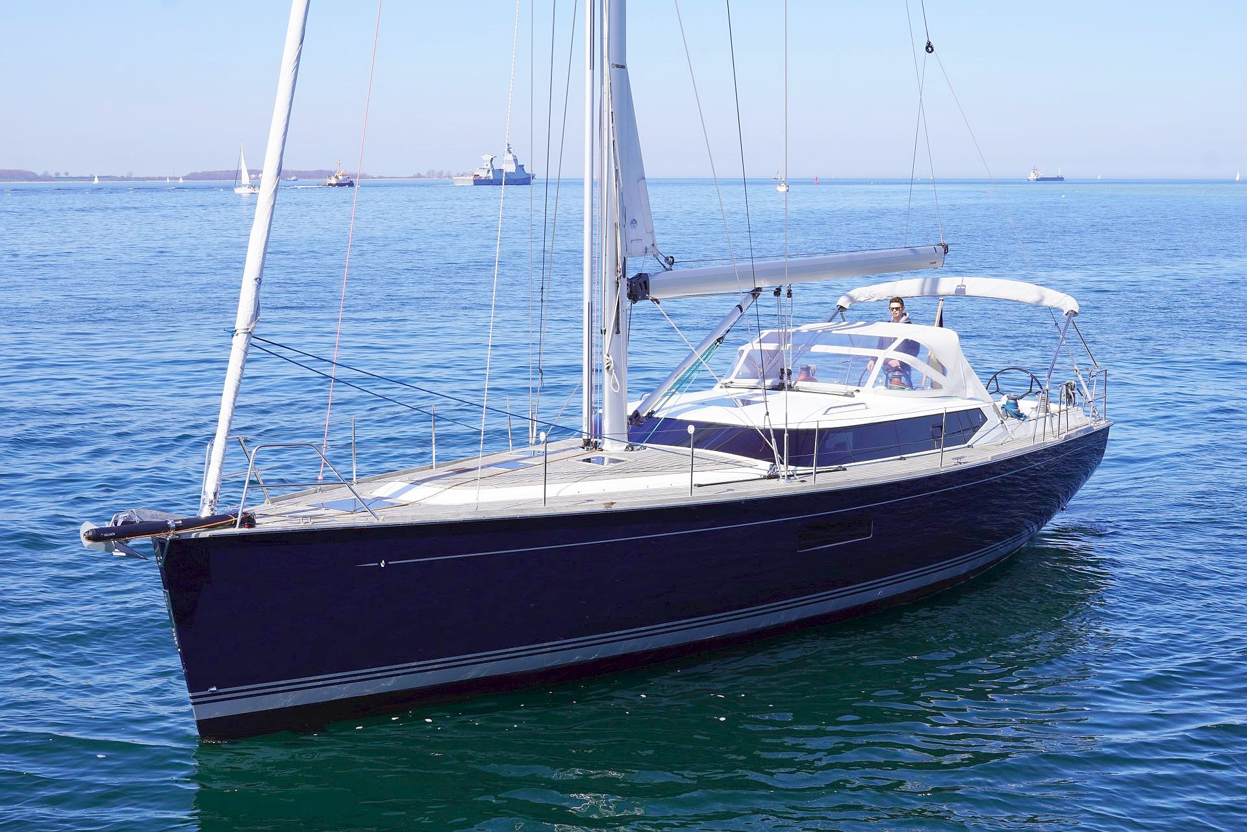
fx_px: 1720
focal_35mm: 50
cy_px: 416
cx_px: 624
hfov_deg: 39.9
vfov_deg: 27.2
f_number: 10
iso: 100
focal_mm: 33.1
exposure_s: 1/160
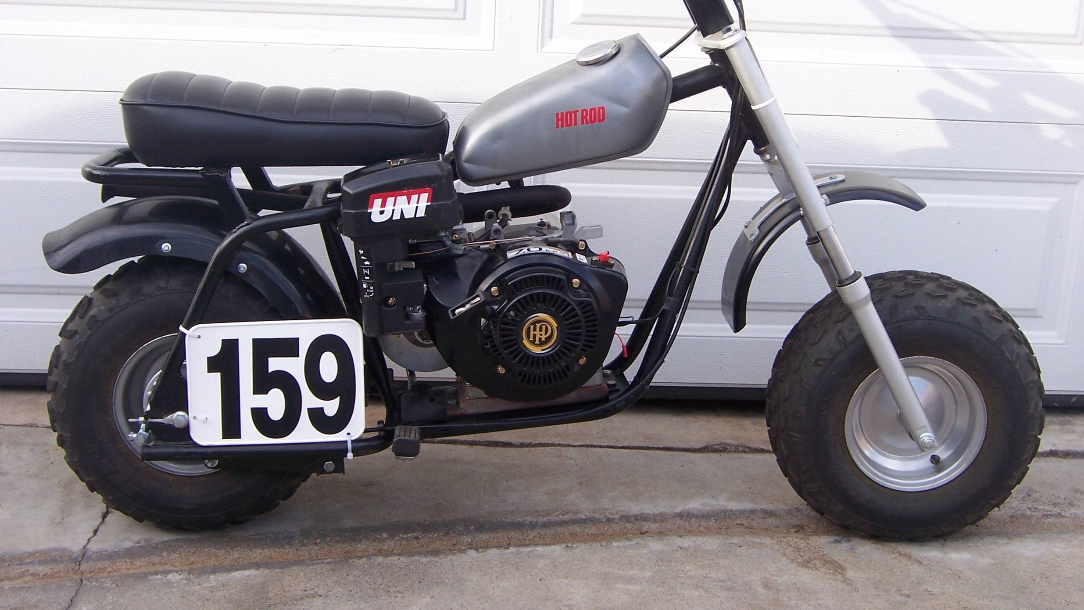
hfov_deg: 38.5
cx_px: 543
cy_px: 212
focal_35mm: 54
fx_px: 1552
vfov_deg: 22.2
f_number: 4
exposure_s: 1/125
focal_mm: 8.2
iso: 80
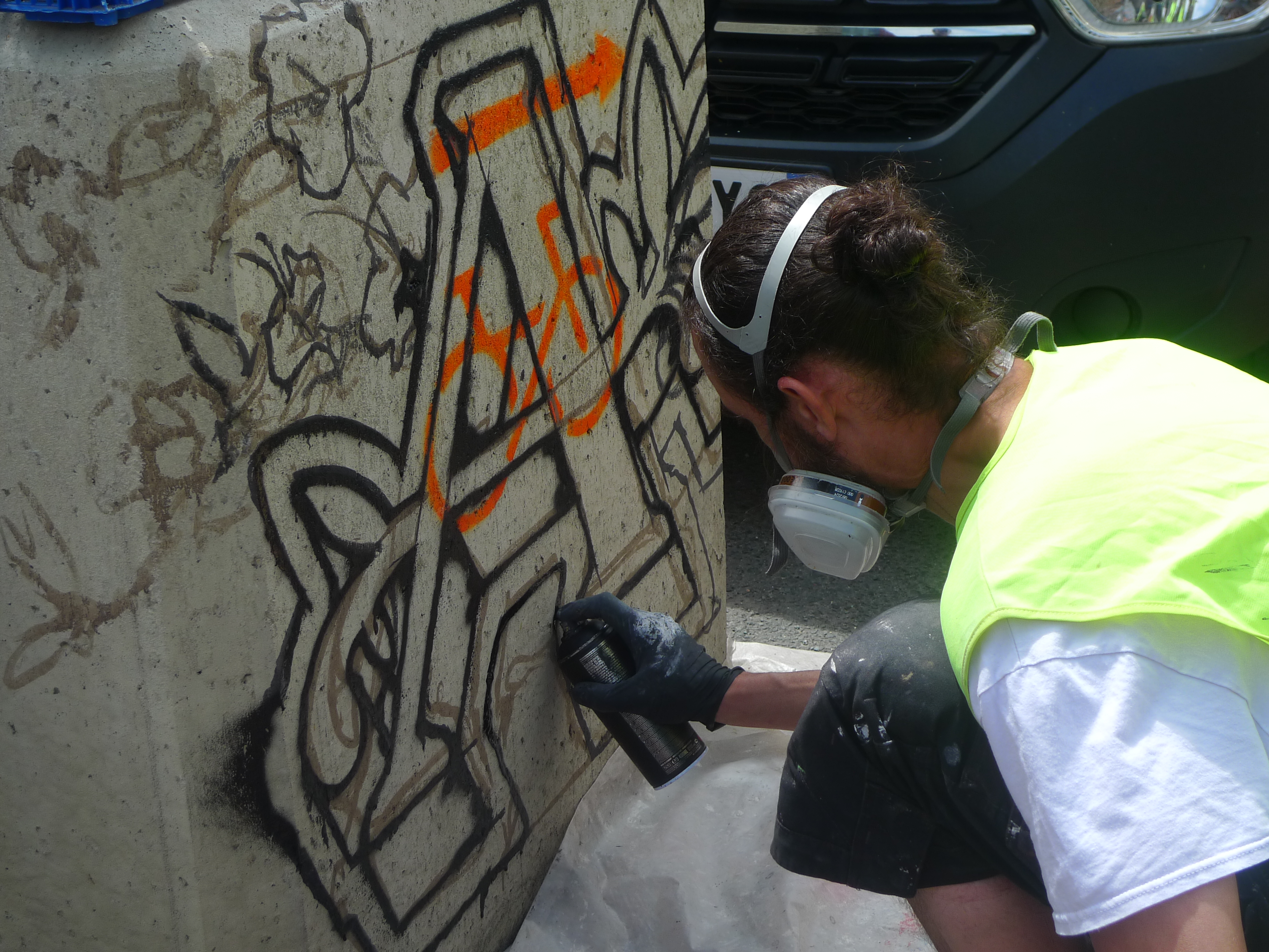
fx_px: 2200
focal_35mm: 60
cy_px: 476
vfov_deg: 24.4
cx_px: 634
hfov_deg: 32.2
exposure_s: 1/500
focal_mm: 12.8
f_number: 4
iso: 80
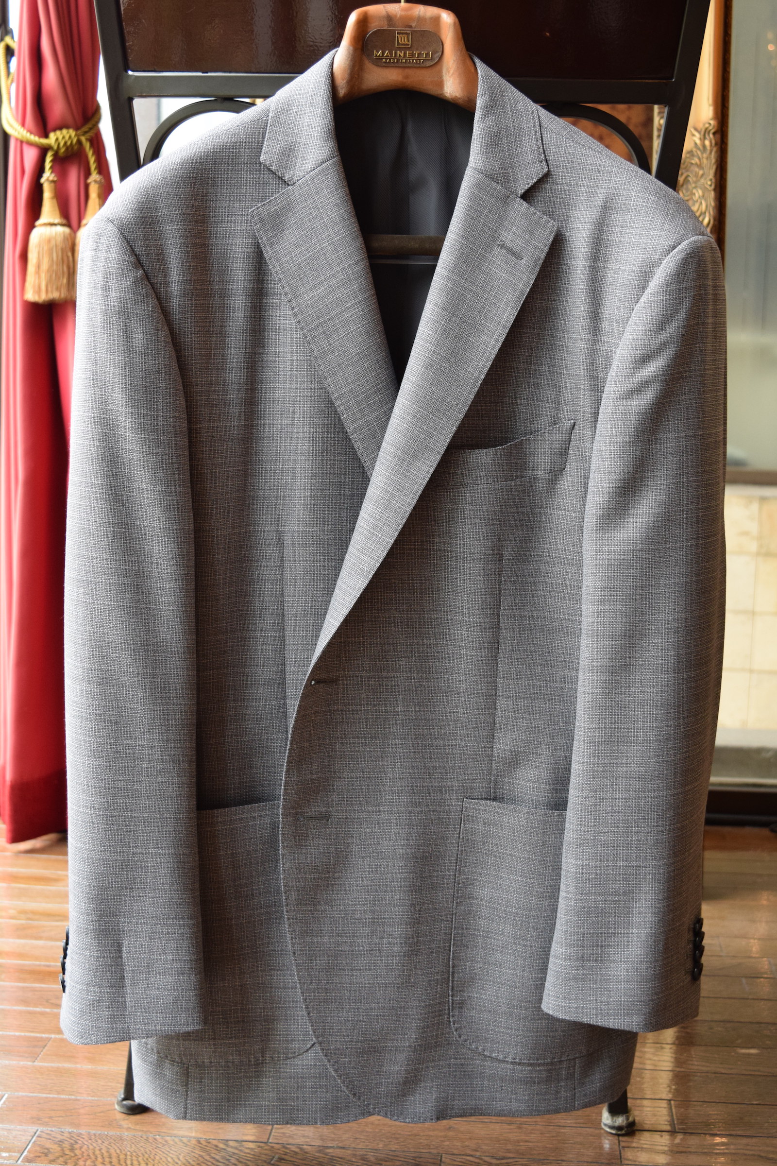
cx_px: 388
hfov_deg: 28.1
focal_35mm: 48
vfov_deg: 41.1
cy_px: 583
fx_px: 1554
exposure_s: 1/50
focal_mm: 32
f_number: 5.6
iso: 1100
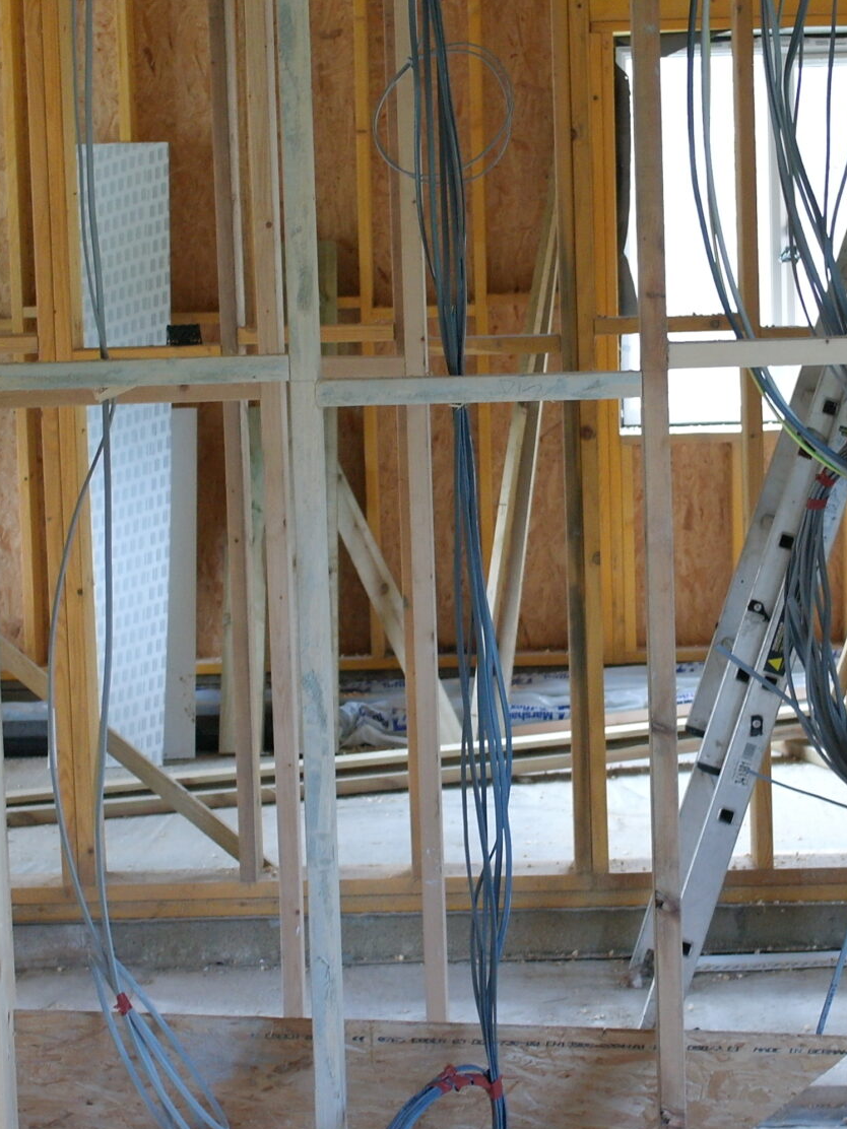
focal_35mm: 73
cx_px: 499
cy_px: 448
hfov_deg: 20.1
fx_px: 2382
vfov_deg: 26.6
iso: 500
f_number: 3.5
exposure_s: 1/40
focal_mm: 22
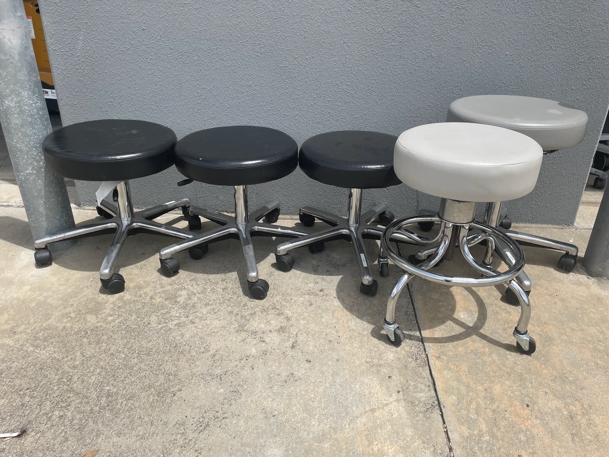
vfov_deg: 53.1
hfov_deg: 67.3
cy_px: 228
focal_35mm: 26
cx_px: 304
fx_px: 457
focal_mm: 4.2
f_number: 1.6
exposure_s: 1/4000
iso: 32
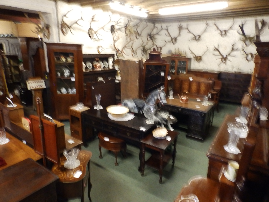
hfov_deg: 76.4
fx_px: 171
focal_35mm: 22
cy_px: 101
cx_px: 134
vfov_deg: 61.1
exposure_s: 1/10
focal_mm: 4
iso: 800
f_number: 3.4
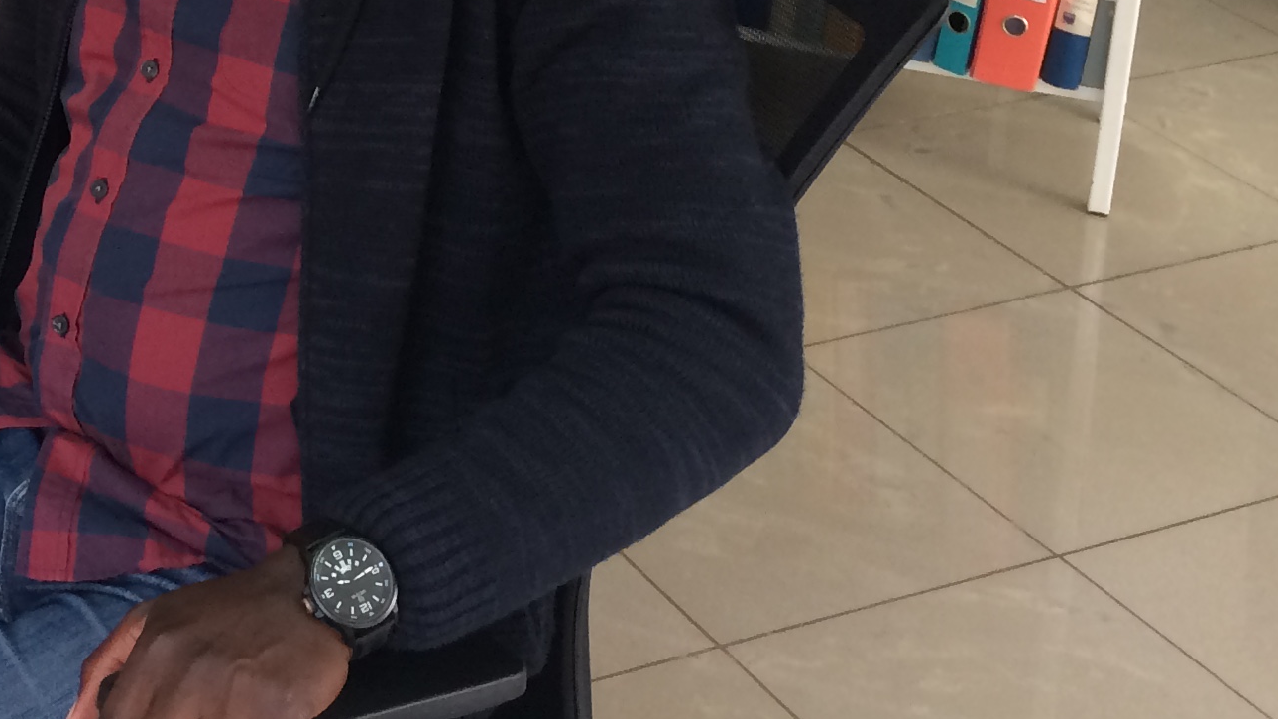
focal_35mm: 80
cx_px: -76
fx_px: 2711
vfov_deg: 13.8
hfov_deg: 24.9
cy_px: -483
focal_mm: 4.15
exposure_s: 1/33
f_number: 2.2
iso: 40
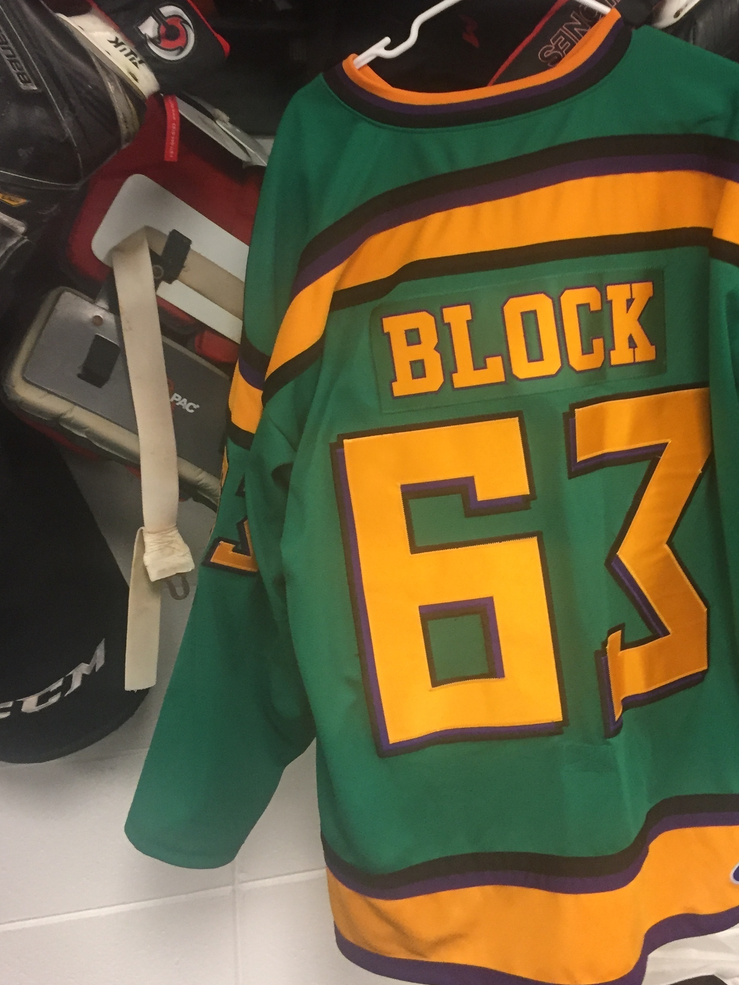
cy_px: 398
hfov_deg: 35.8
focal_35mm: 40
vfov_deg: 46.5
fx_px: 1138
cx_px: 460
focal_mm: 4.15
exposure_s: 1/30
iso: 160
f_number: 2.2
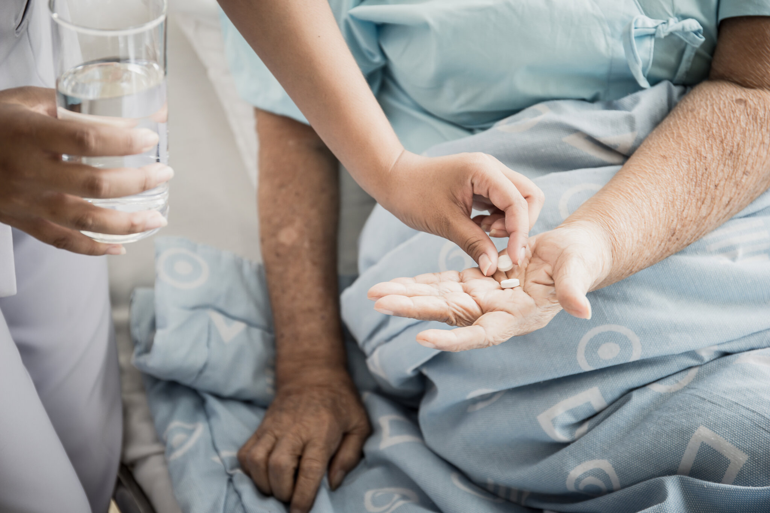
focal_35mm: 70
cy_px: 256
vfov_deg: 19.5
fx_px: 1497
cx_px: 385
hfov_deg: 28.8
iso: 200
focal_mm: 70
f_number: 4
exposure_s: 1/13
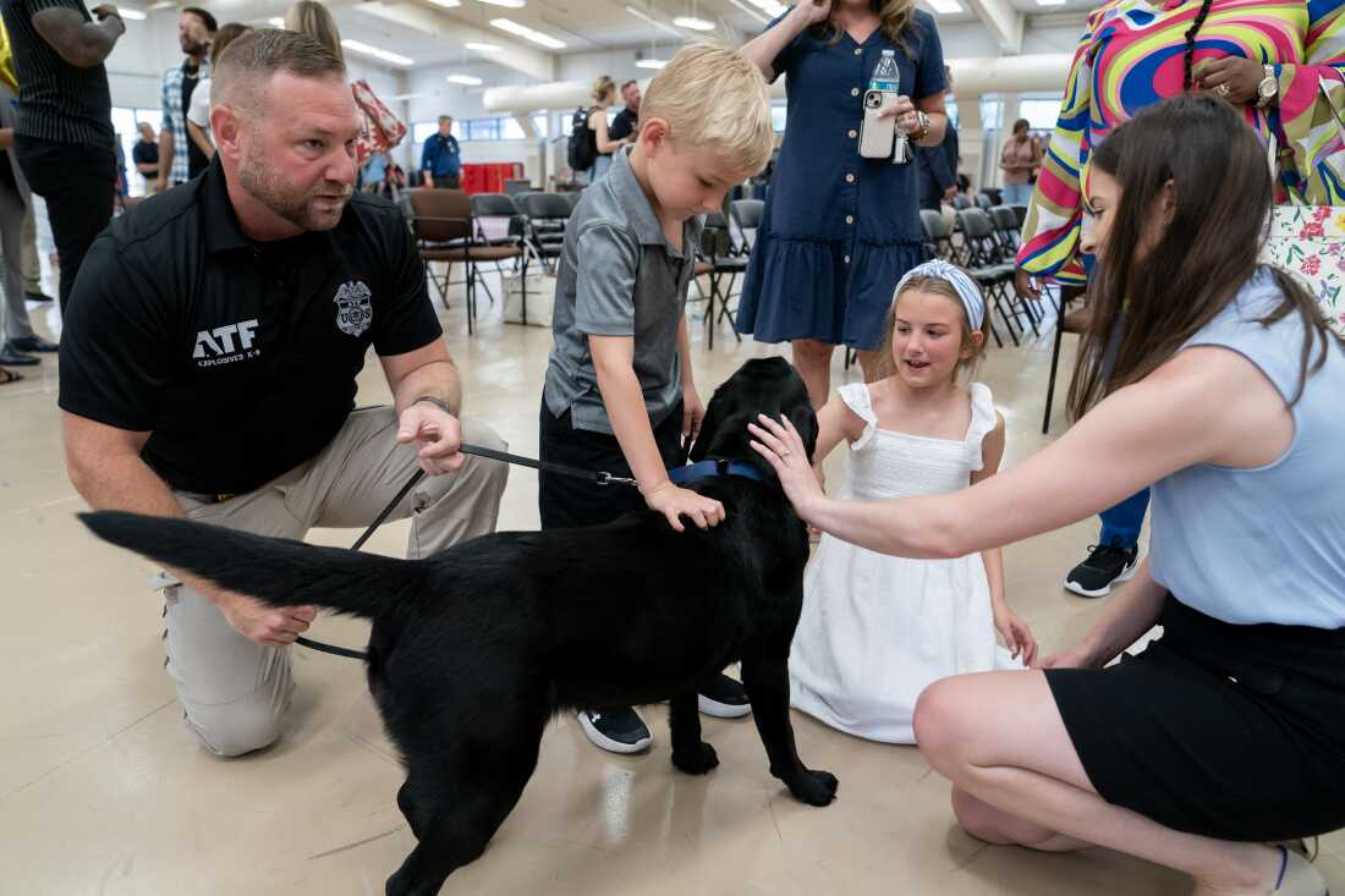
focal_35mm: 24
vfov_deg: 53.1
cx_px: 672
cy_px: 448
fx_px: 896
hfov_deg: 73.8
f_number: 3.5
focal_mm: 24
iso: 2500
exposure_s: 1/500
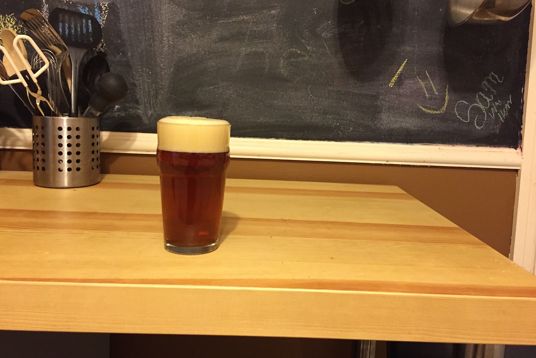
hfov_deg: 60.3
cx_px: 268
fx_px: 462
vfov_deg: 42.2
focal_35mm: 31
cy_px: 155
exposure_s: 1/20
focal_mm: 4.15
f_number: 2.2
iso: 250
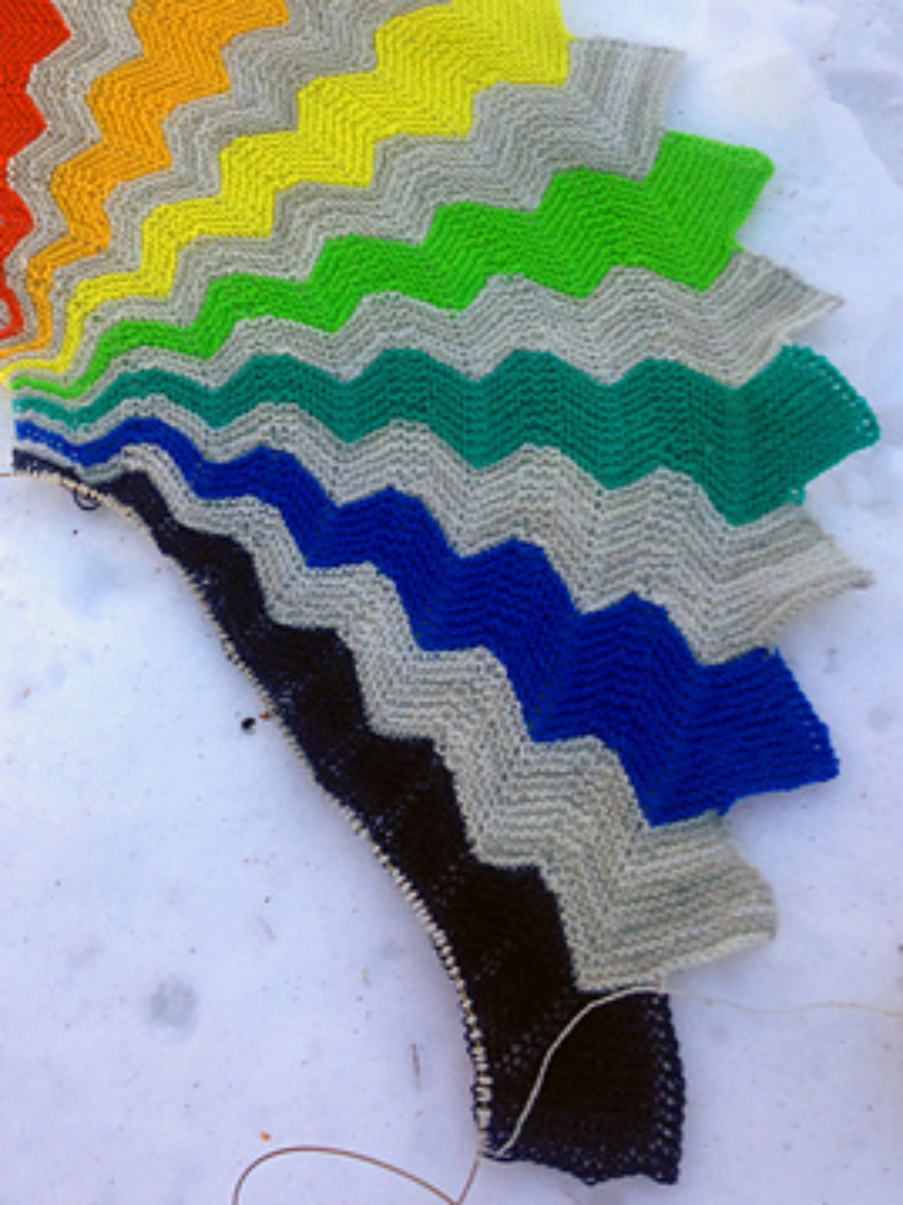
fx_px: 1601
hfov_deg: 31.3
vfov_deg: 40.7
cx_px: 300
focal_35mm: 46
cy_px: 396
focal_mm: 4.12
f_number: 2.4
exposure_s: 1/132
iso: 50
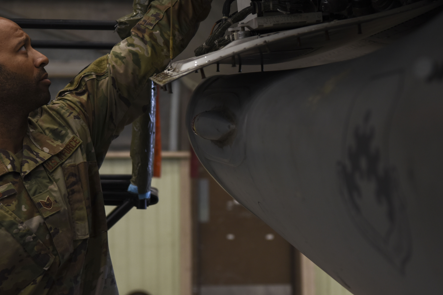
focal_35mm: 91
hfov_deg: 22.4
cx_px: 187
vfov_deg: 15.0
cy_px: 109
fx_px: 1120
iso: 640
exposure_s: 1/200
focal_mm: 62
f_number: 4
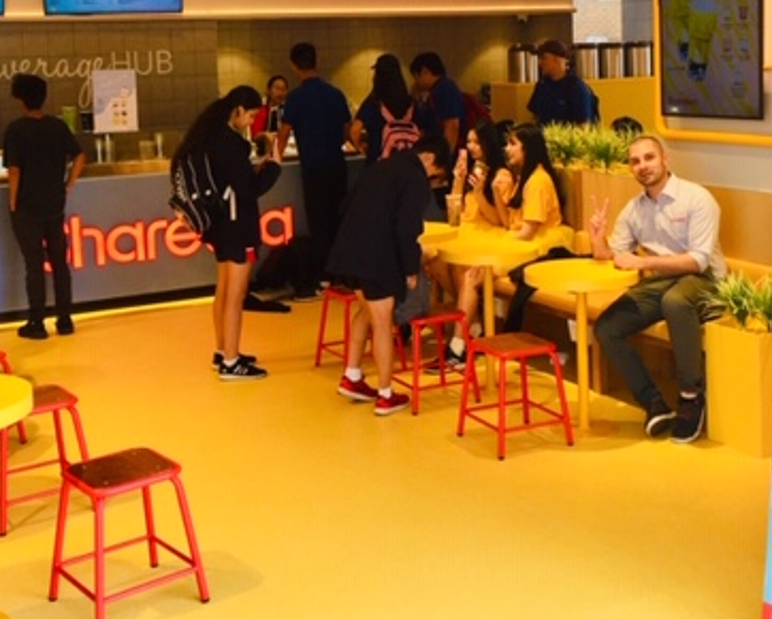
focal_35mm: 50
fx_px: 1143
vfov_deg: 29.8
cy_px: 158
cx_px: 407
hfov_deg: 37.3
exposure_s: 1/154
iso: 32
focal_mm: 4.15
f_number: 2.2
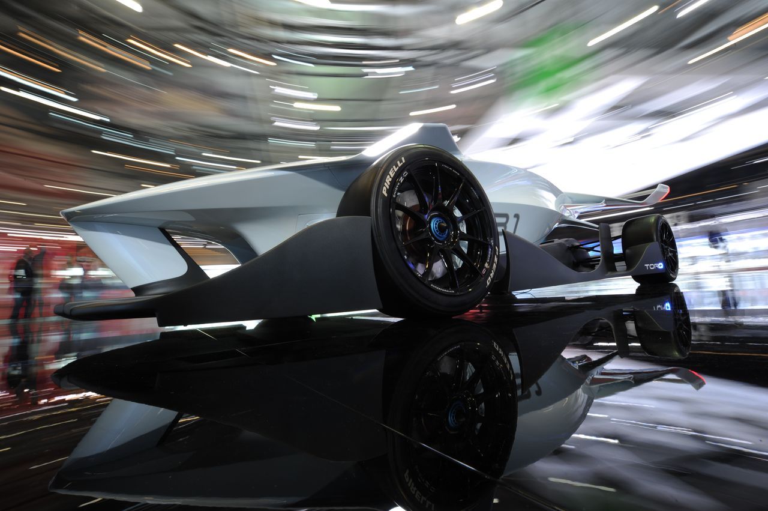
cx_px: 384
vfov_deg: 77.2
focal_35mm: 15
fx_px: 320
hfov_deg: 100.4
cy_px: 256
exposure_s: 4
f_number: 22
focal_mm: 15
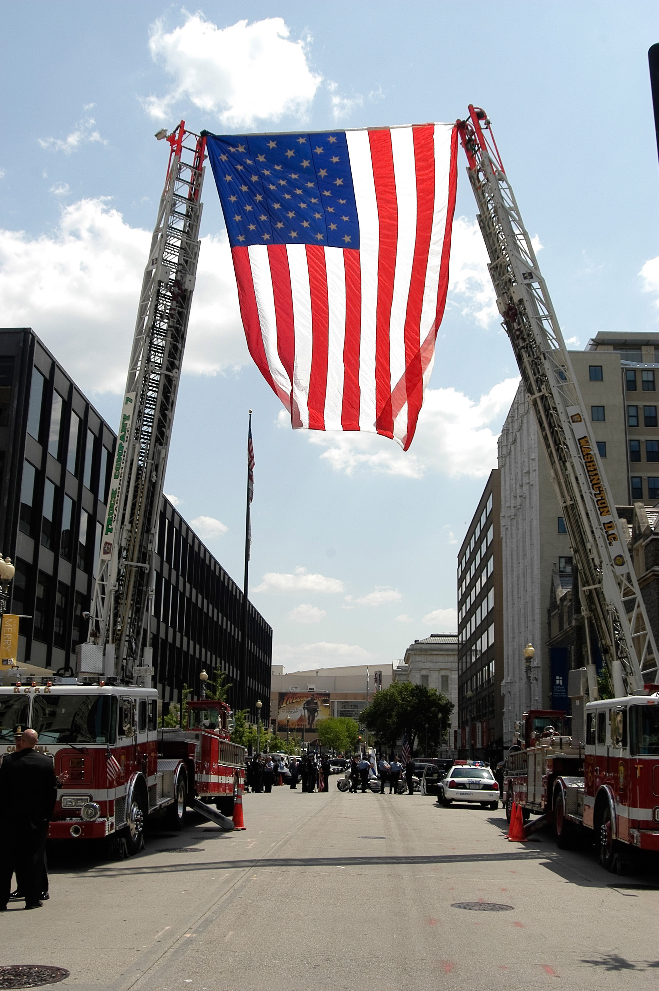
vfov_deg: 53.2
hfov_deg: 36.8
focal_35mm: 36
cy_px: 496
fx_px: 990
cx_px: 330
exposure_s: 1/1000
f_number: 6.3
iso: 200
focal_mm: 24
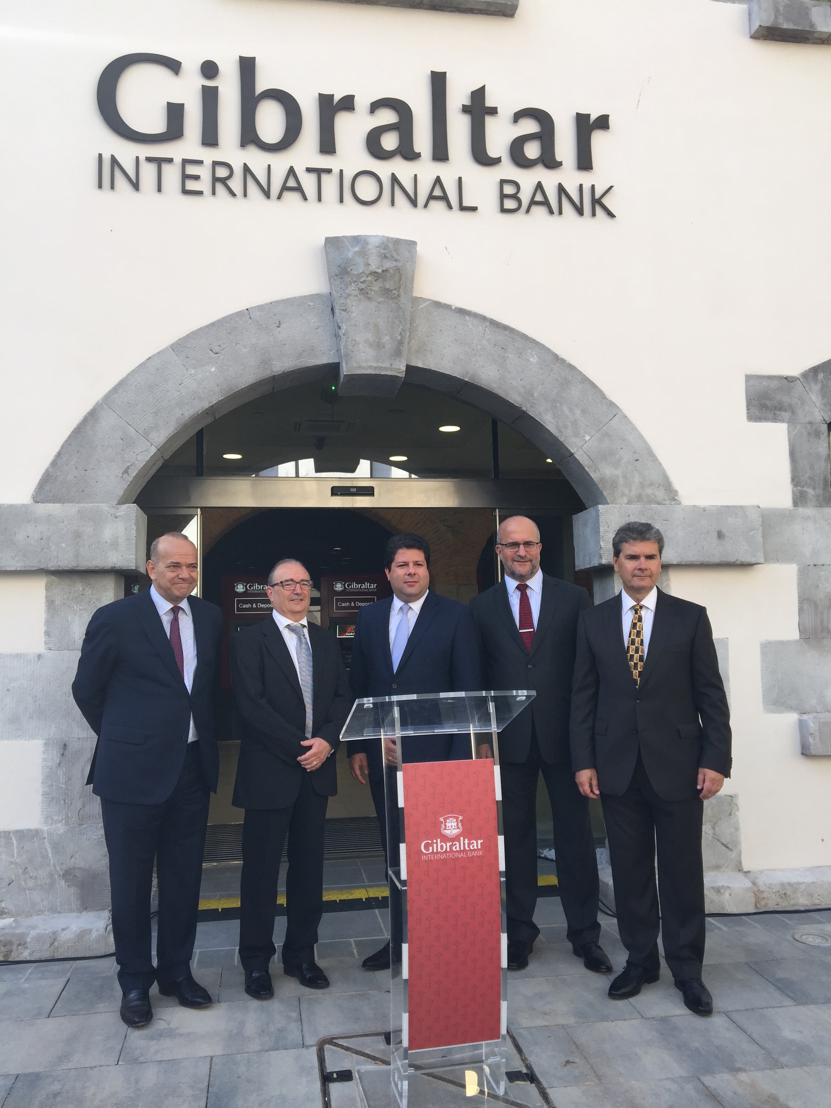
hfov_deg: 48.2
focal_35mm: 29
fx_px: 928
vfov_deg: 61.7
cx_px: 416
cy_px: 554
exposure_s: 1/324
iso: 32
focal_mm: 4.15
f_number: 2.2
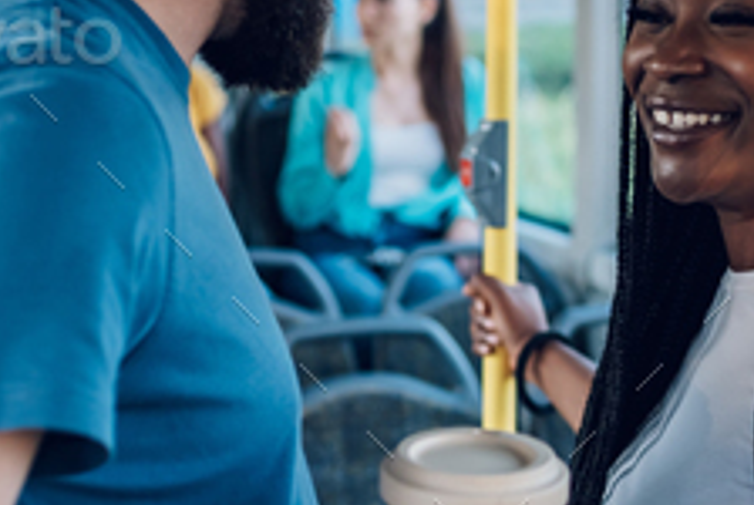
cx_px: 465
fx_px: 1929
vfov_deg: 14.9
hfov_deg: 22.1
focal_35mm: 92
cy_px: 199
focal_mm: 35
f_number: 2.5
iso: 200
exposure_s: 1/160
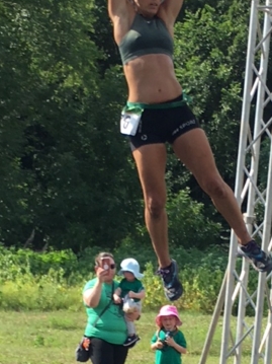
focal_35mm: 124
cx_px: 138
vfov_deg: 15.7
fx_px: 1300
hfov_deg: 11.9
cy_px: 342
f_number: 2.2
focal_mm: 4.15
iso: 25
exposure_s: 1/769
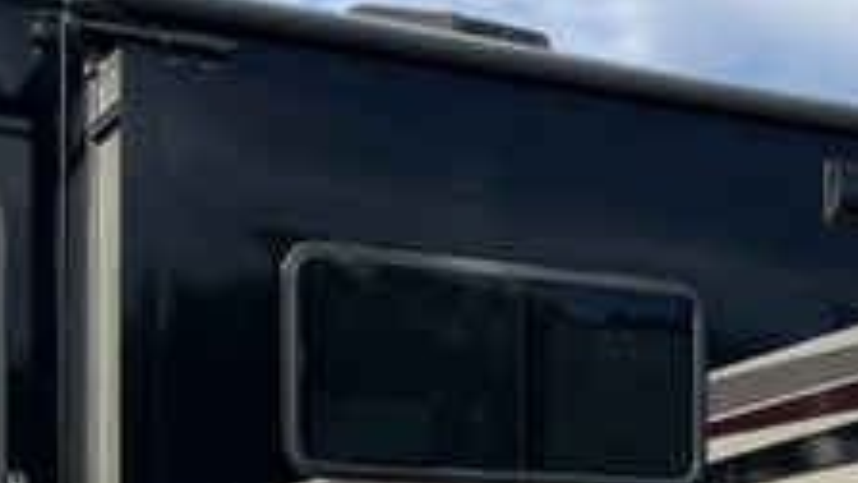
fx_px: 1843
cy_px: 606
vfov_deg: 14.4
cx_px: 636
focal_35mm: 81
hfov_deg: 25.9
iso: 50
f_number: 1.6
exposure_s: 1/3413
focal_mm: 5.1
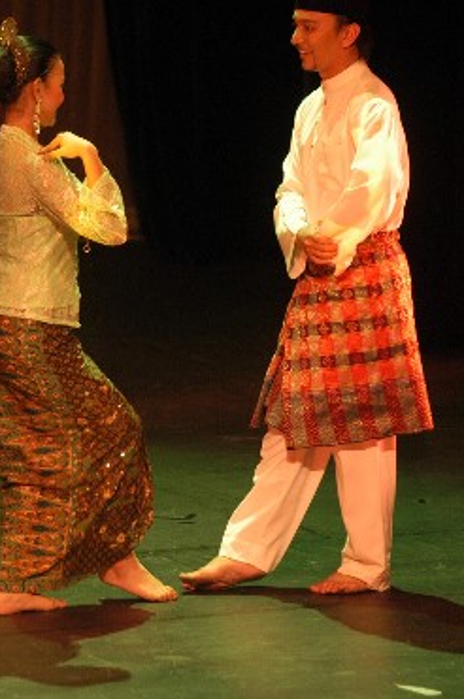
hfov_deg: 5.1
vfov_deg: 7.6
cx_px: 187
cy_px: 278
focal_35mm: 271
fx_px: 5251
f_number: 3.2
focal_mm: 145
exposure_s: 1/60
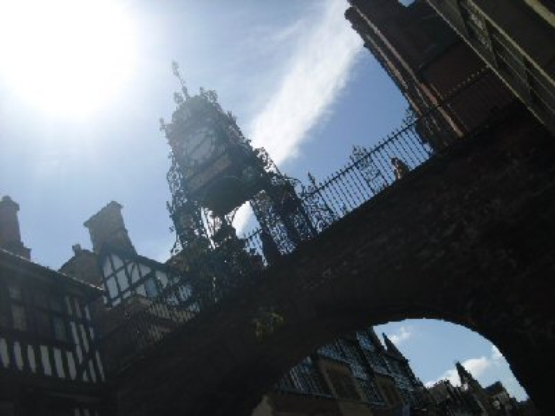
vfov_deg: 39.7
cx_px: 278
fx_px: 577
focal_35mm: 36
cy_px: 208
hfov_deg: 51.4
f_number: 7.8
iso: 80
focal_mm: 6.3
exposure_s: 1/320
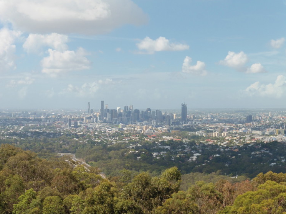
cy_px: 107
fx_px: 562
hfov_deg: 28.6
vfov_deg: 21.6
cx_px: 140
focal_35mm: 68
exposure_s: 1/500
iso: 100
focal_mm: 11.7
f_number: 5.6
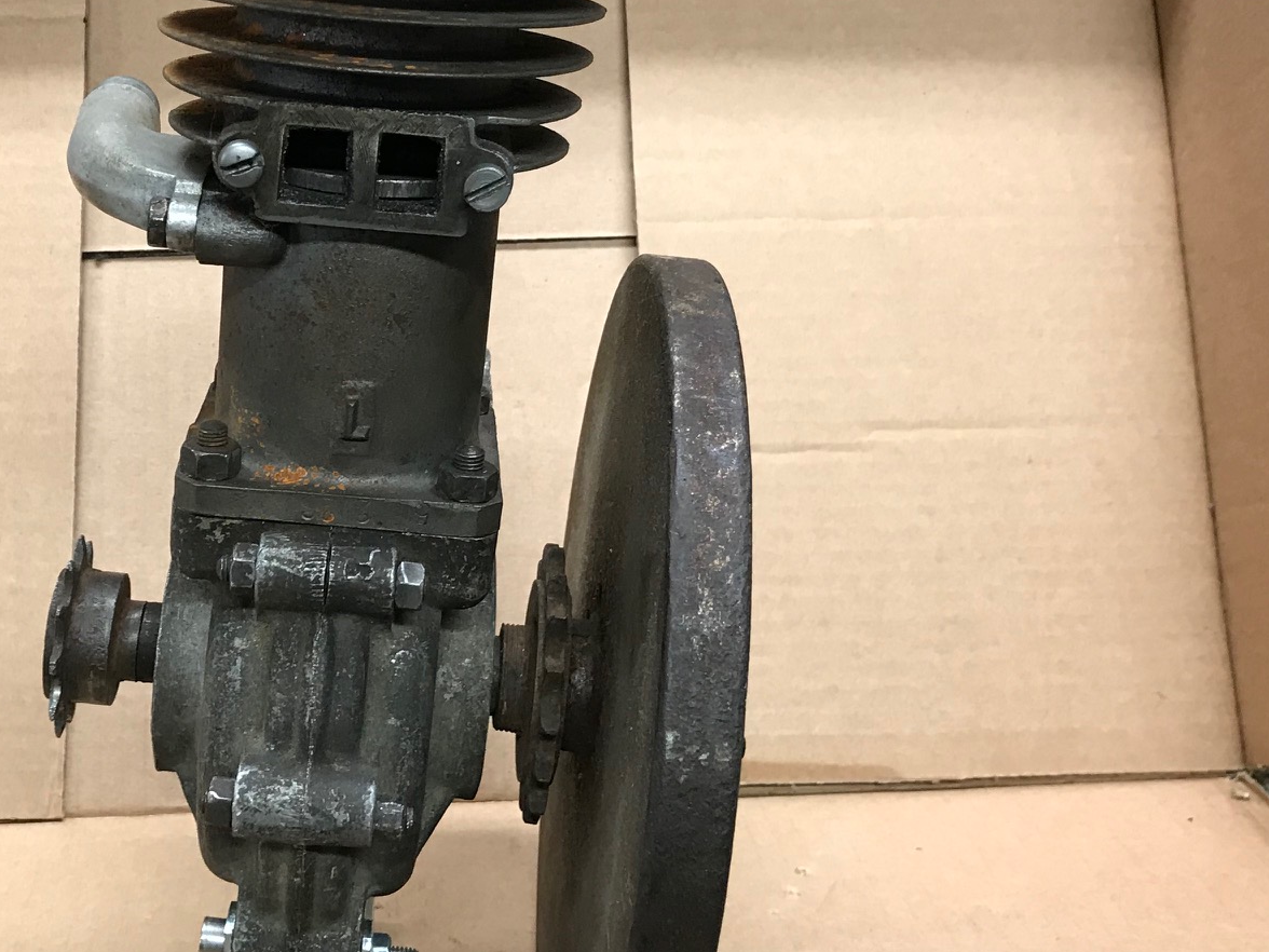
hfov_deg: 39.0
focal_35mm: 48
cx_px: 384
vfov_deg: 30.1
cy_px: 358
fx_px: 1760
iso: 32
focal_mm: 3.99
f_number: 1.8
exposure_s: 1/20
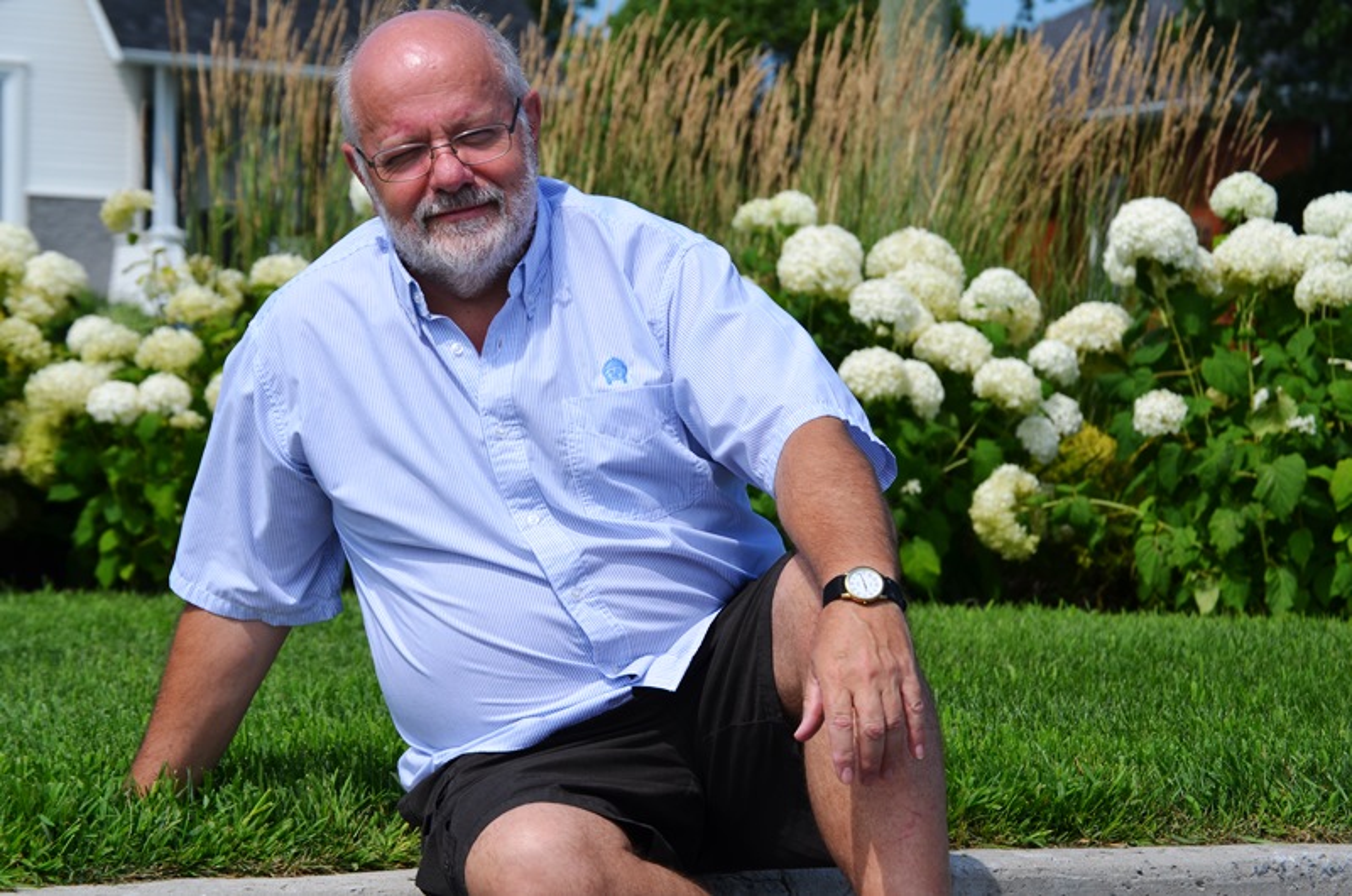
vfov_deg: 12.1
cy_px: 448
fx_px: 4217
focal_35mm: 112
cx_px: 676
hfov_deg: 18.2
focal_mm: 75
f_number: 8
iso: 200
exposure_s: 1/1000
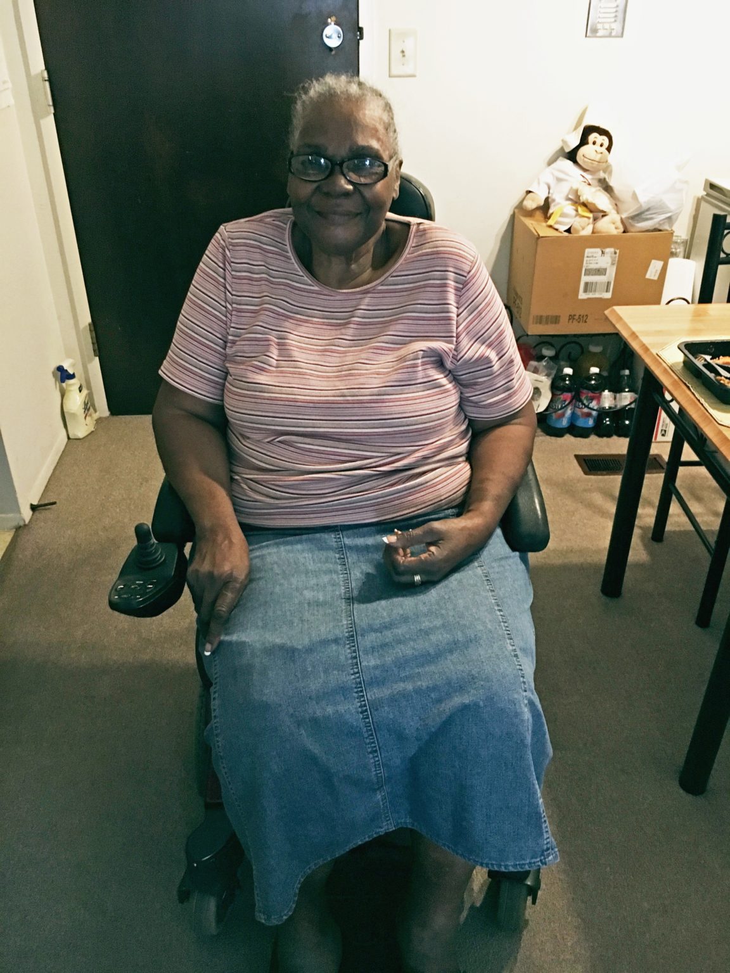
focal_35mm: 29
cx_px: 365
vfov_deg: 61.7
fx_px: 815
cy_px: 486
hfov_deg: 48.2
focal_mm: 4.15
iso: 200
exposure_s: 1/15
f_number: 2.2
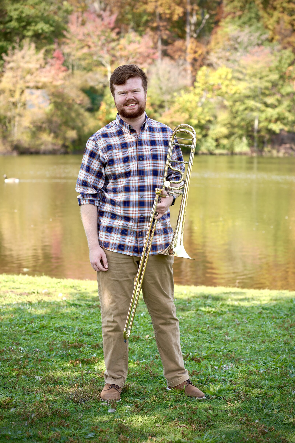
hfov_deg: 15.2
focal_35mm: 90
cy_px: 209
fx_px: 1106
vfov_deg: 22.6
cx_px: 146
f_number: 4.5
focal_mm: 85
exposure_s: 1/400
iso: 100
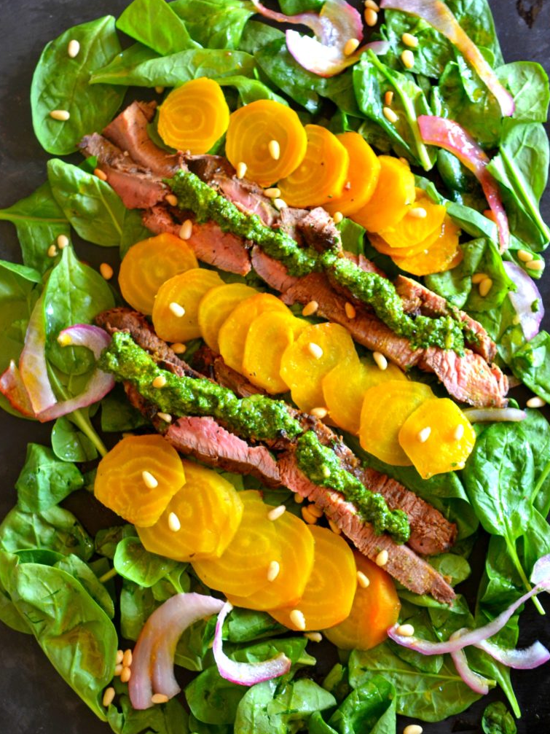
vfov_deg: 29.4
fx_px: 1398
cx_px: 275
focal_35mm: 66
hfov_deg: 22.2
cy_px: 366
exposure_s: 1/80
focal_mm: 40
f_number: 4.5
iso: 400
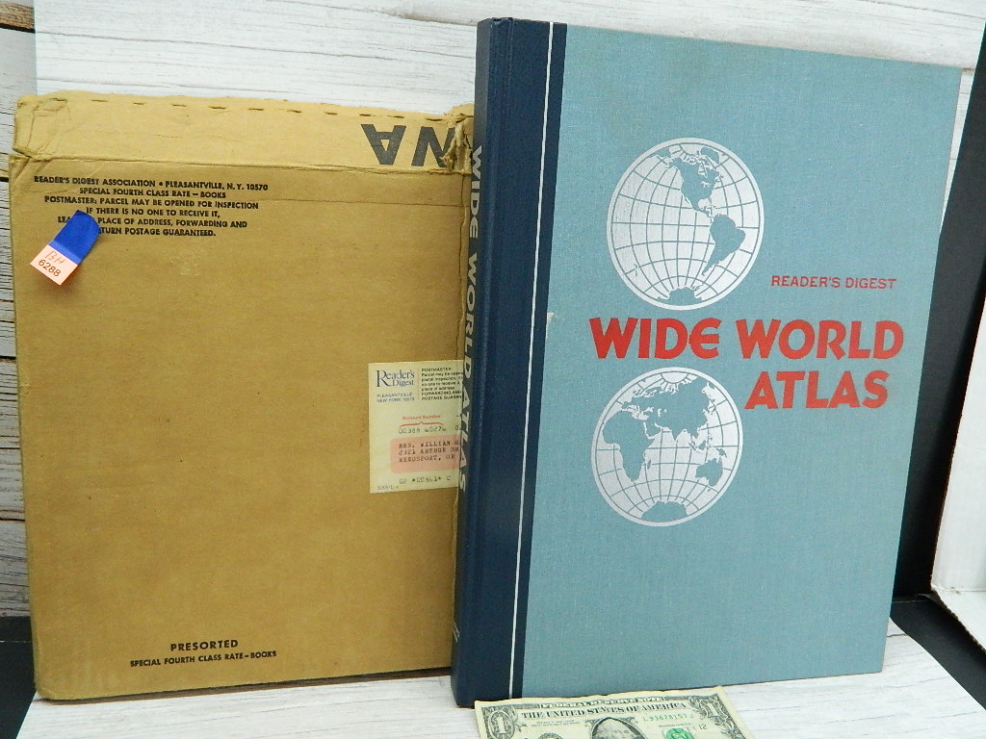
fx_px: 997
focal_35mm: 35
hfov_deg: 52.6
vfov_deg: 40.7
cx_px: 493
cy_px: 370
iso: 400
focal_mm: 6.2
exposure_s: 1/160
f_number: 3.3
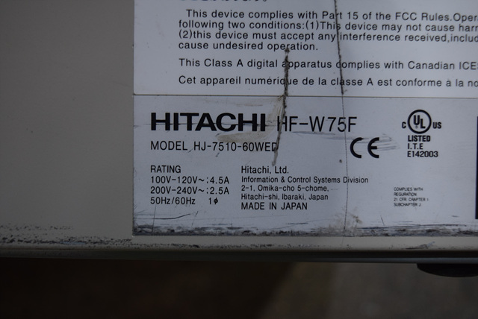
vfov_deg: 29.0
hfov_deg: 42.3
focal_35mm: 46
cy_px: 160
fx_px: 618
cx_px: 239
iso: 720
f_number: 4.2
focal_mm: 31
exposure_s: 1/60
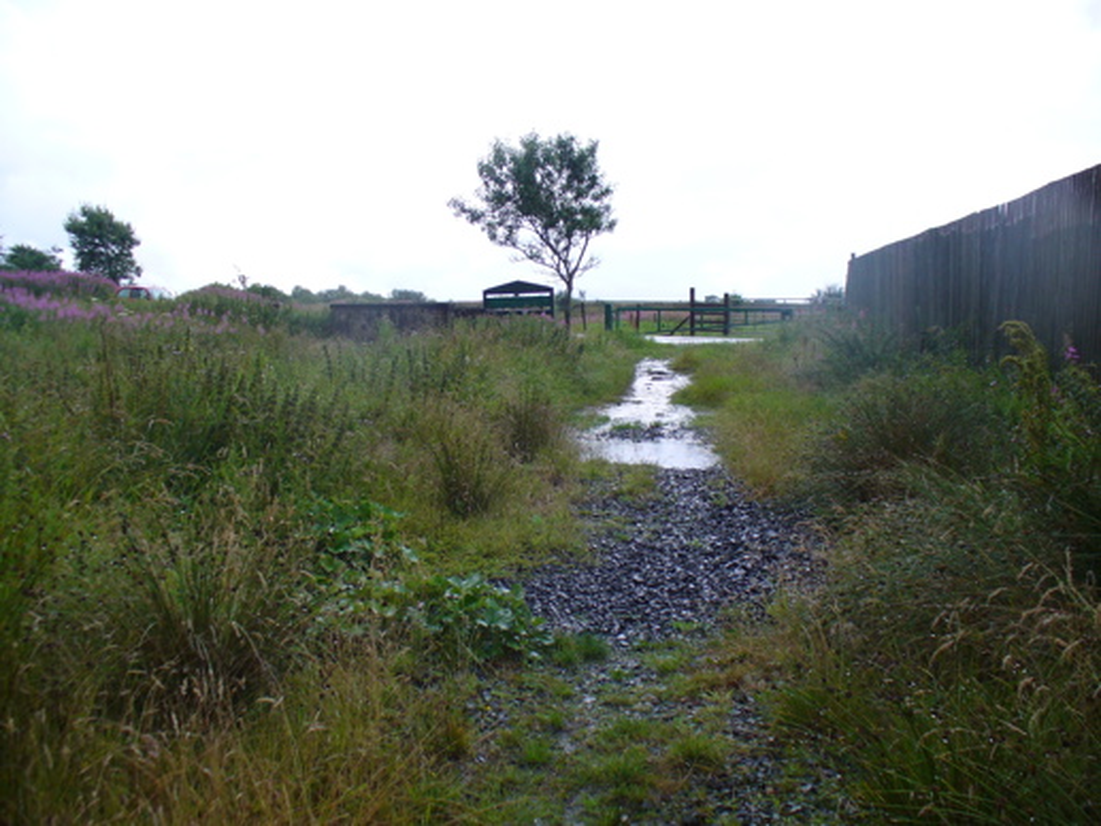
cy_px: 413
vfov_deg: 38.7
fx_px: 1177
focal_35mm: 37
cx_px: 550
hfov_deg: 50.1
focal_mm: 6.1
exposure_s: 1/250
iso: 80
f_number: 2.8
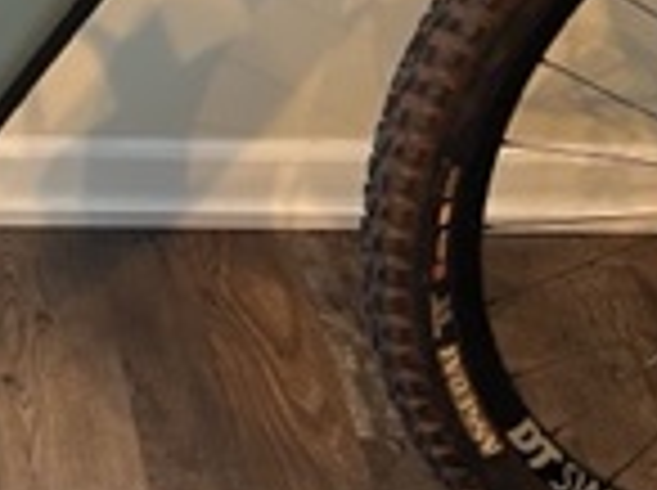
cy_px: -94
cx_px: -86
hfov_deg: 16.7
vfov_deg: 12.6
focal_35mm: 114
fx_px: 2160
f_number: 1.6
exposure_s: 1/60
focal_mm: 5.1
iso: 160
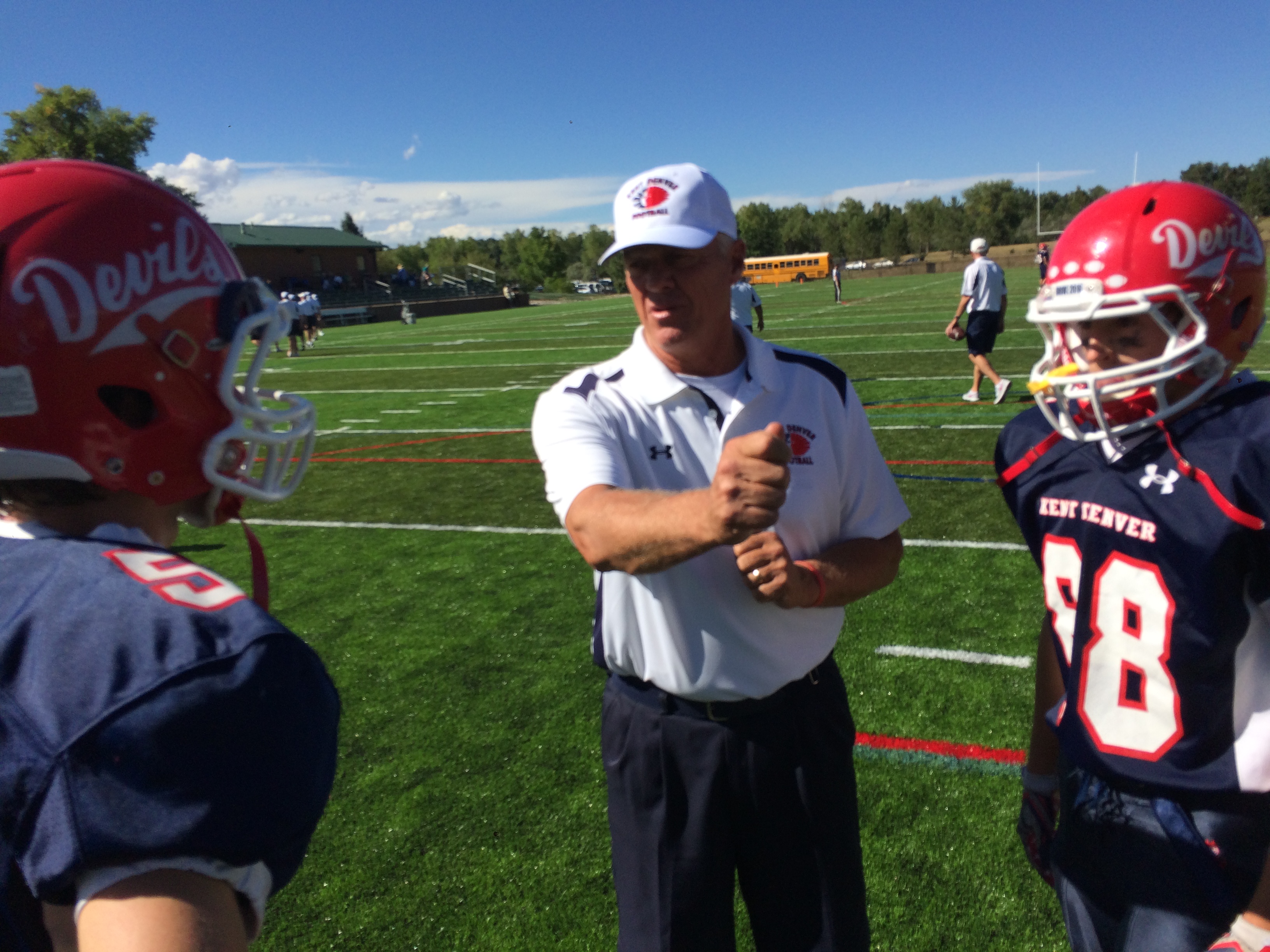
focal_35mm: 29
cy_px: 476
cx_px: 635
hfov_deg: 61.7
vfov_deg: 48.2
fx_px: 1064
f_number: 2.2
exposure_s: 1/2740
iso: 32
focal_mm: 4.15
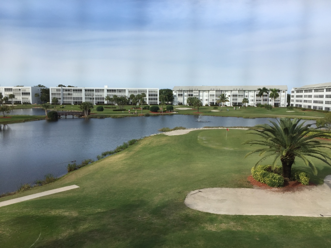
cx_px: 166
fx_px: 277
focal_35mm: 29
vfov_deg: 48.2
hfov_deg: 61.7
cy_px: 124
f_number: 2.2
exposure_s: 1/1041
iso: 32
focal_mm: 4.15
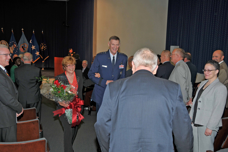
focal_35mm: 39
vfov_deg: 34.1
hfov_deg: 49.6
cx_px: 114
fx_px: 247
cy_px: 76
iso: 250
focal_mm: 26
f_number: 5
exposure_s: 1/60
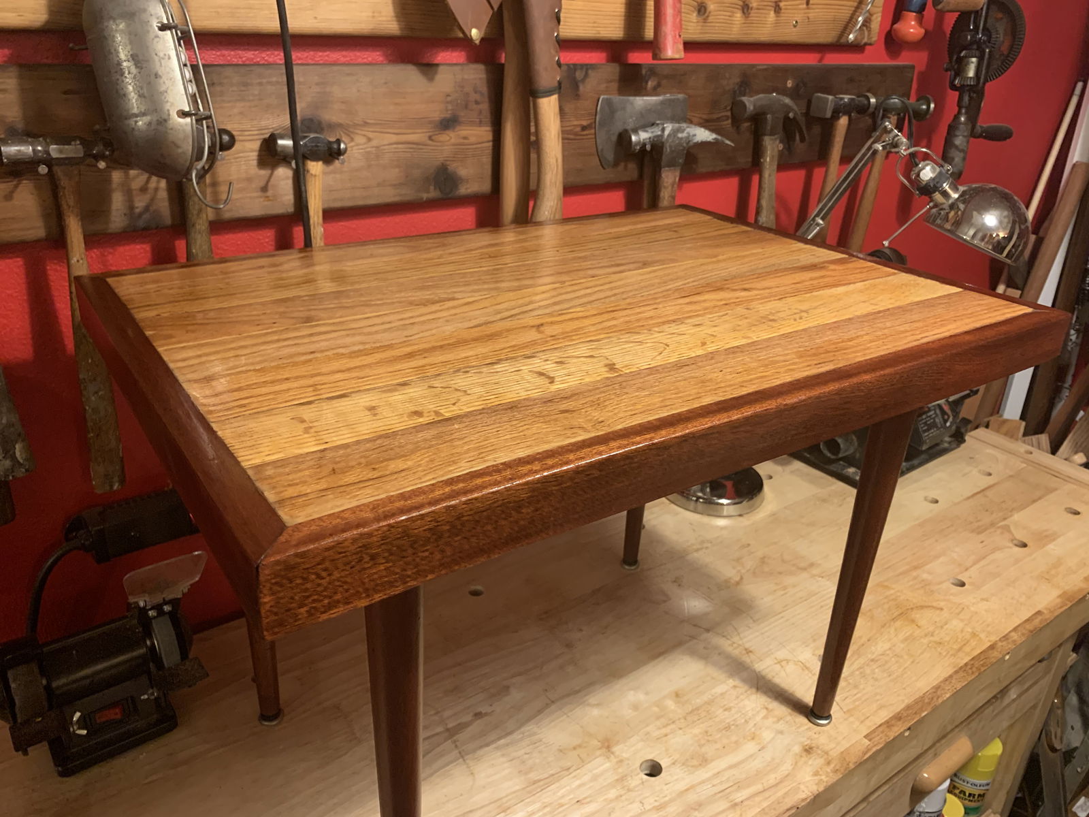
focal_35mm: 26
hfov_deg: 67.3
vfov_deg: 53.1
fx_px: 818
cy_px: 408
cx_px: 544
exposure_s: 1/30
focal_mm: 4.25
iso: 320
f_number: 1.8
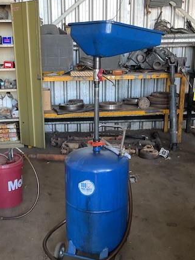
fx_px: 323
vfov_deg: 43.8
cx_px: 73
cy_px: 135
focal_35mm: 43
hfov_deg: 33.4
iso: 80
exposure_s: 1/50
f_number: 1.8
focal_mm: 3
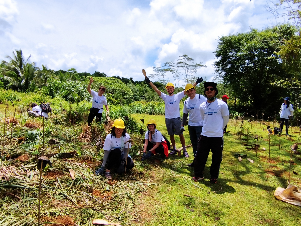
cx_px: 150
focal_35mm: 16
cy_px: 113
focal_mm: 1.65
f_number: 2.2
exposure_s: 1/1938
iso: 50
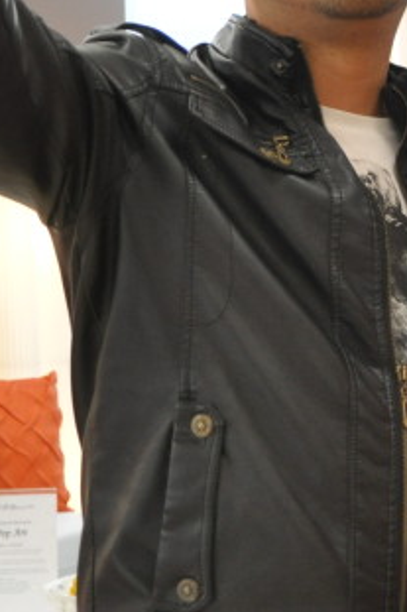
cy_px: 85
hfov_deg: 9.1
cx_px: 503
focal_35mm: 148
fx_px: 2512
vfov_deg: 13.8
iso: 800
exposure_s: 1/80
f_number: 4.5
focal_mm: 30
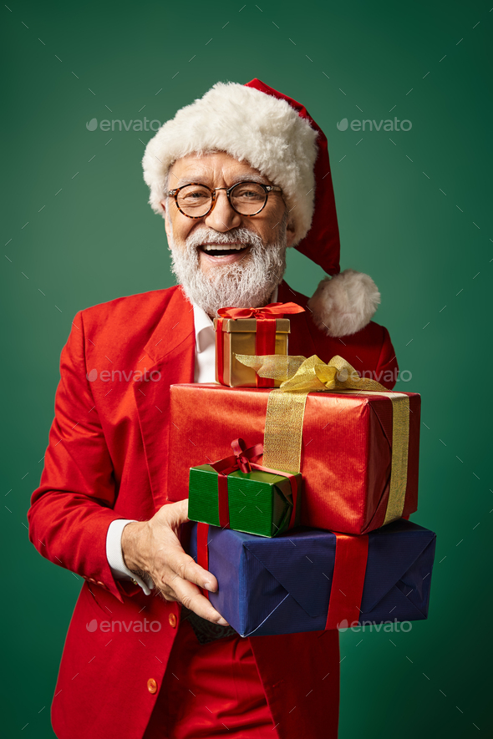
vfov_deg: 47.4
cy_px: 370
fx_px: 842
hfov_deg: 32.6
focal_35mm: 41
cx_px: 246
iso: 125
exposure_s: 1/125
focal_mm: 41
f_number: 5.6
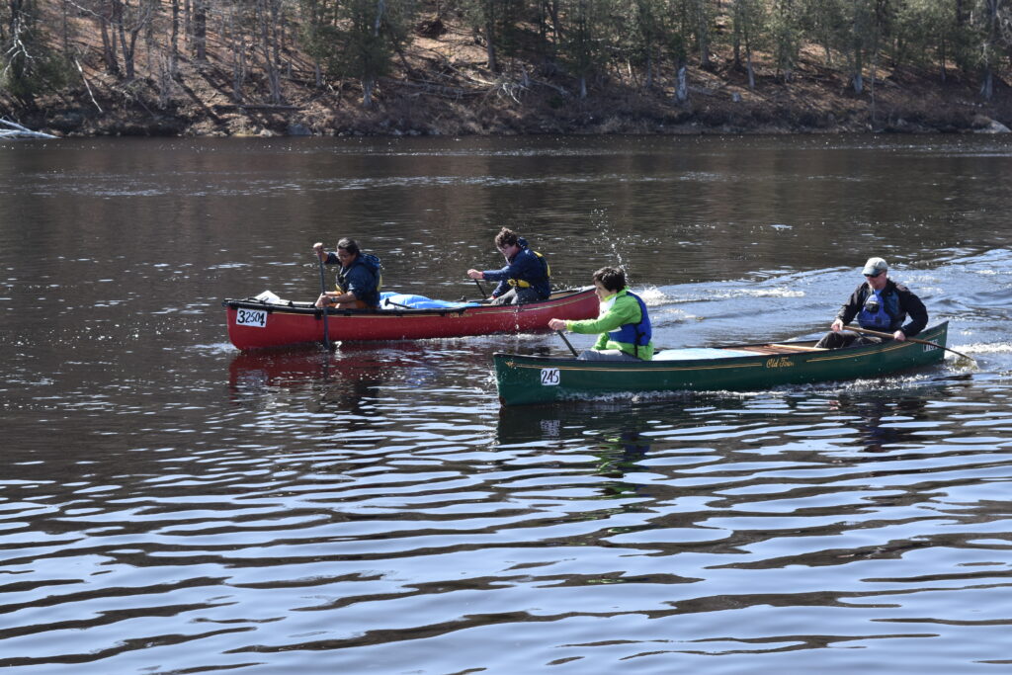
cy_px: 338
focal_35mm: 75
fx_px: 2108
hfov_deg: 27.0
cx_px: 506
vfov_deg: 18.2
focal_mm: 50
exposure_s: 1/250
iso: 200
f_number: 8
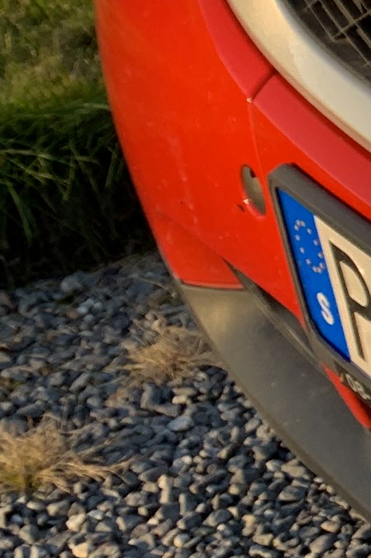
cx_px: 1288
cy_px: 217
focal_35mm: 134
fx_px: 2073
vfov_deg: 15.3
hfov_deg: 8.0
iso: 25
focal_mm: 4.25
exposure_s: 1/313
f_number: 1.8
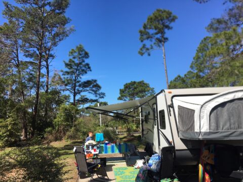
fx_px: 204
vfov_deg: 48.2
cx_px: 122
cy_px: 91
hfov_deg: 61.7
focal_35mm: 29
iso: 25
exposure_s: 1/1399
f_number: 2.2
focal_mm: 4.15
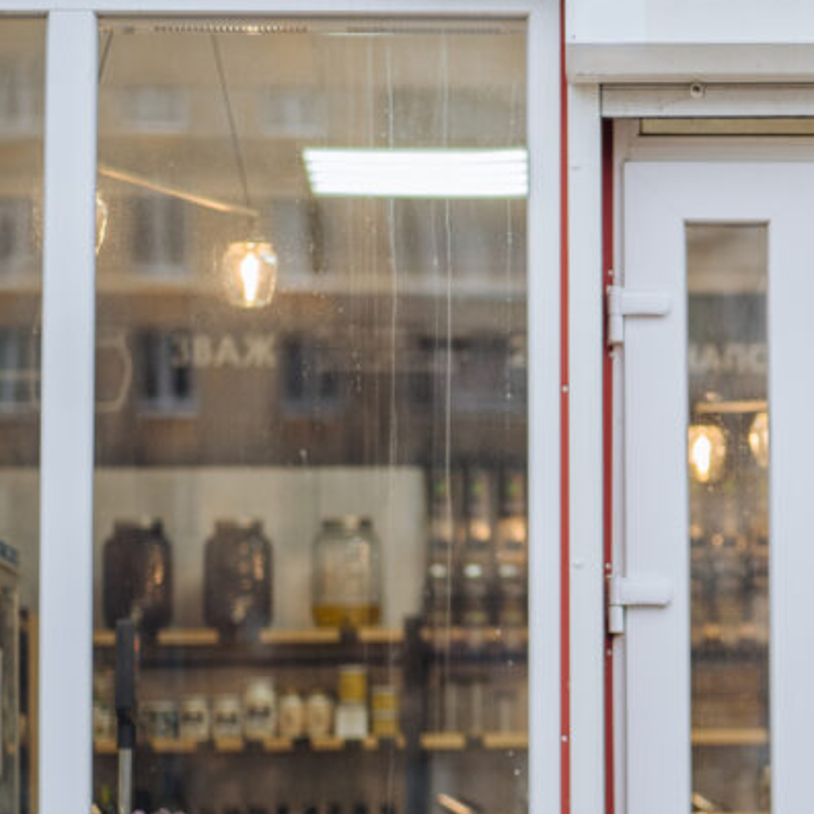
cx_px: 1003
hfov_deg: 9.2
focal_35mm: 187
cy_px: 342
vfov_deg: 9.4
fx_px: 4975
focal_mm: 85
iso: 250
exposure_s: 1/250
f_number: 1.8
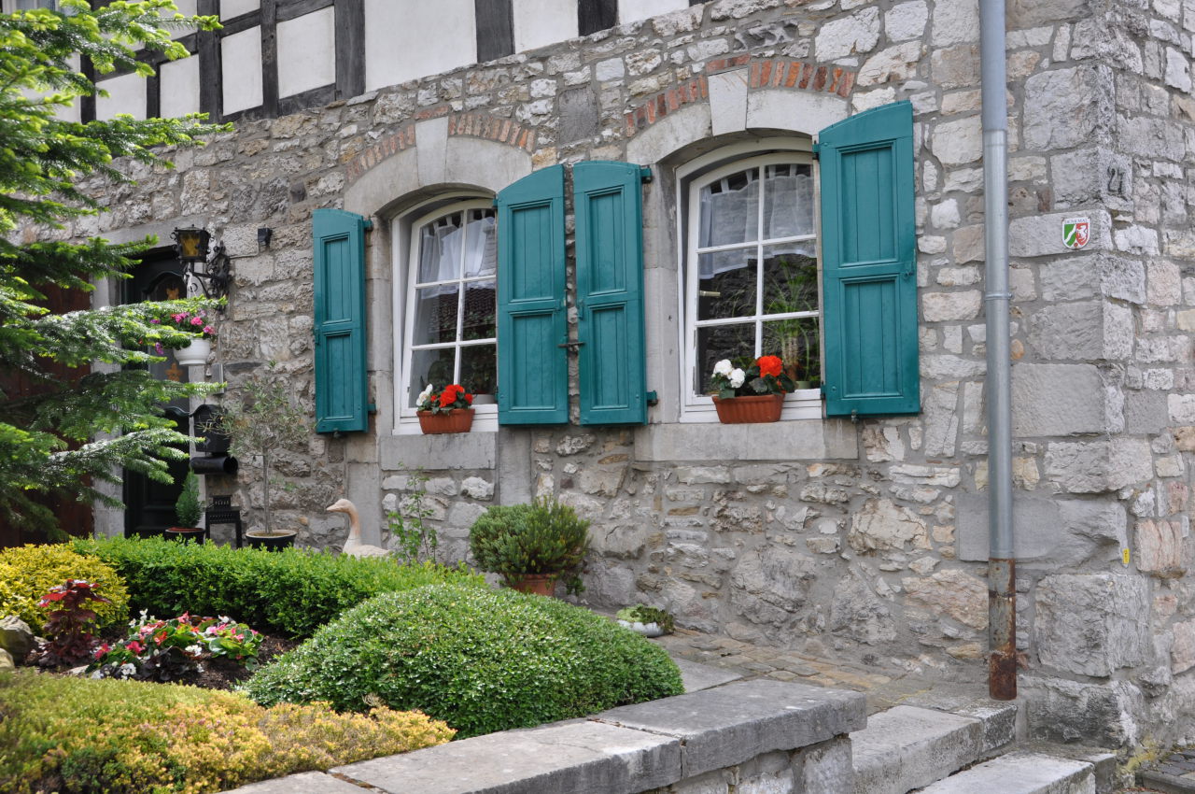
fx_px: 1193
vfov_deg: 36.8
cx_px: 598
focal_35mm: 36
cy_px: 397
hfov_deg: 53.2
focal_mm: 24
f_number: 7.1
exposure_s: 1/200
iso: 200
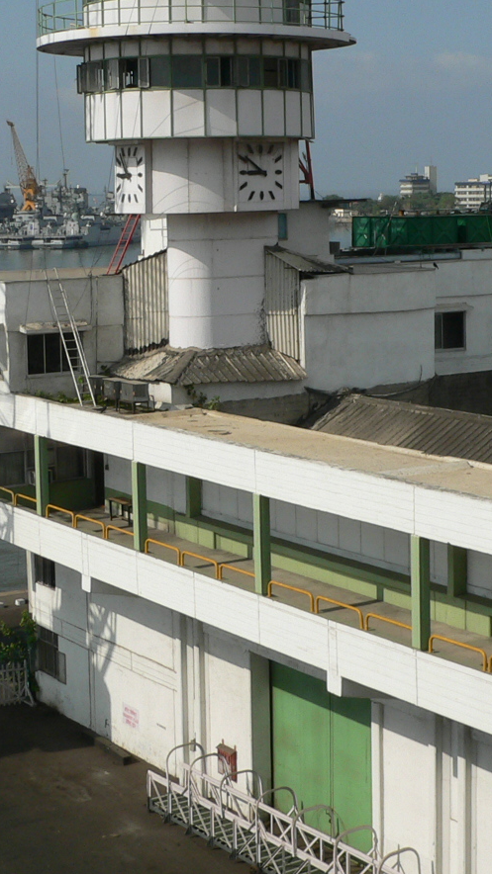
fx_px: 1647
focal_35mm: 71
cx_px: 330
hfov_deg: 16.9
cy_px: 306
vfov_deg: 29.6
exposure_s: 1/500
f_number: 5.6
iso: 80
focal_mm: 6
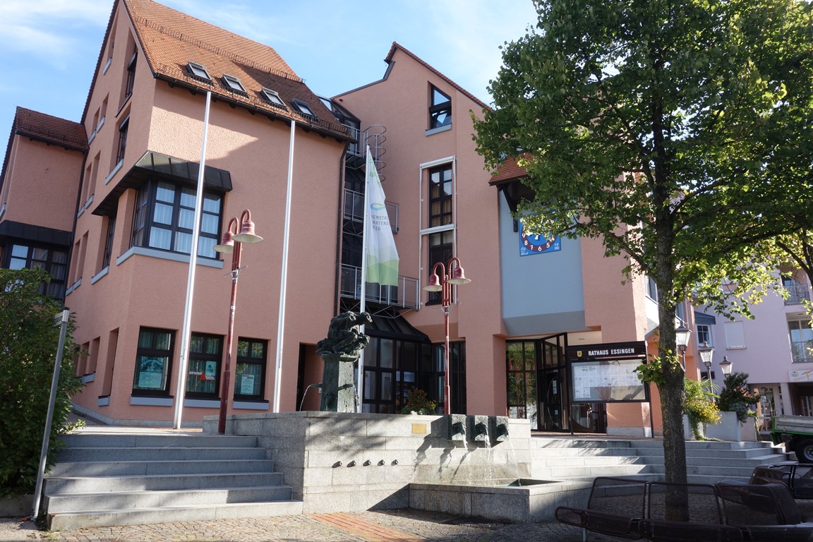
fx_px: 632
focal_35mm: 28
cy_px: 271
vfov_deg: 46.4
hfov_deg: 65.5
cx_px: 406
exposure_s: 1/100
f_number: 8
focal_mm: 10.4
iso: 200
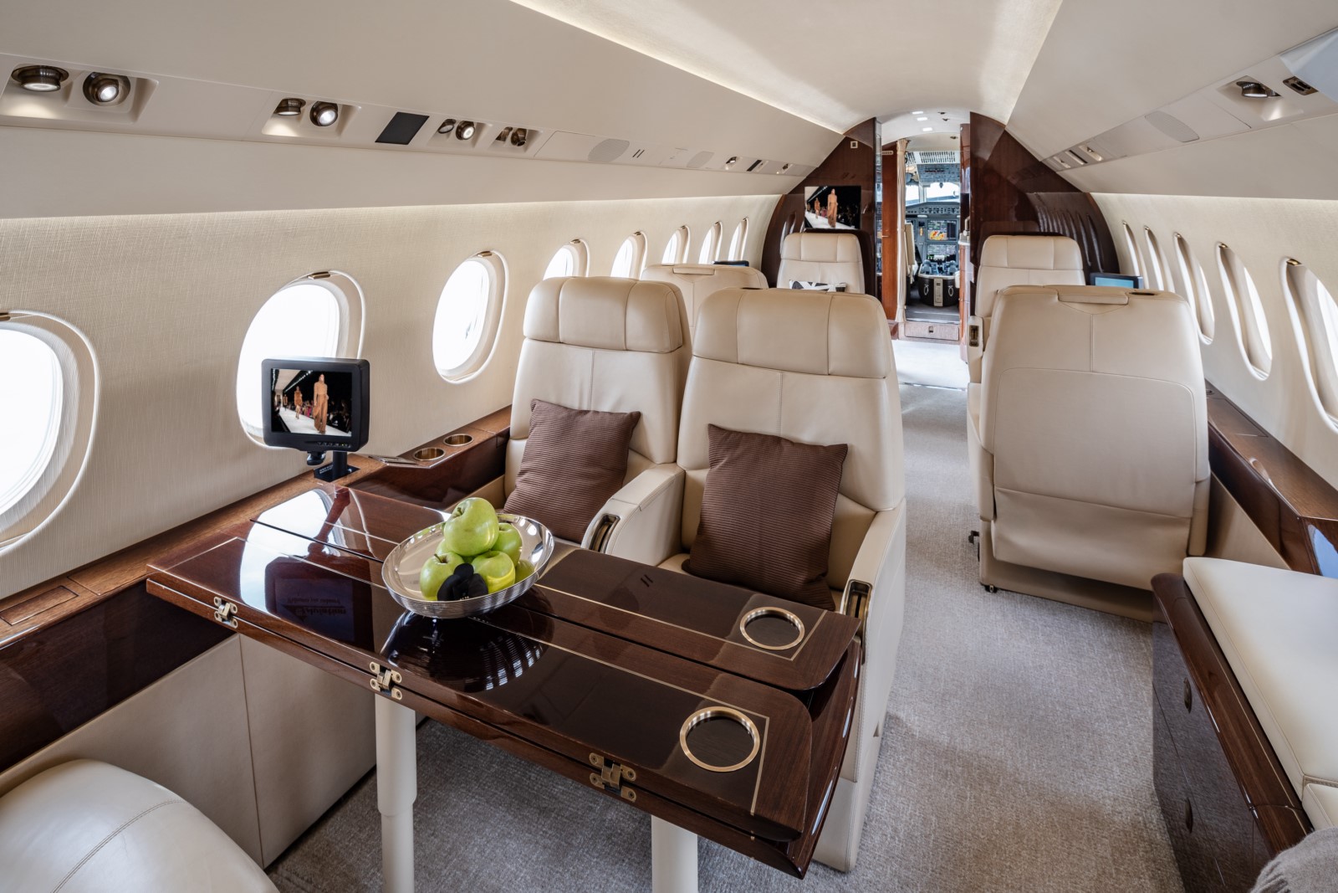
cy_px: 446
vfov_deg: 70.5
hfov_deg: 93.3
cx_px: 669
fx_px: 632
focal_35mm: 17
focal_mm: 17
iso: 200
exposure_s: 1/8
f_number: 11
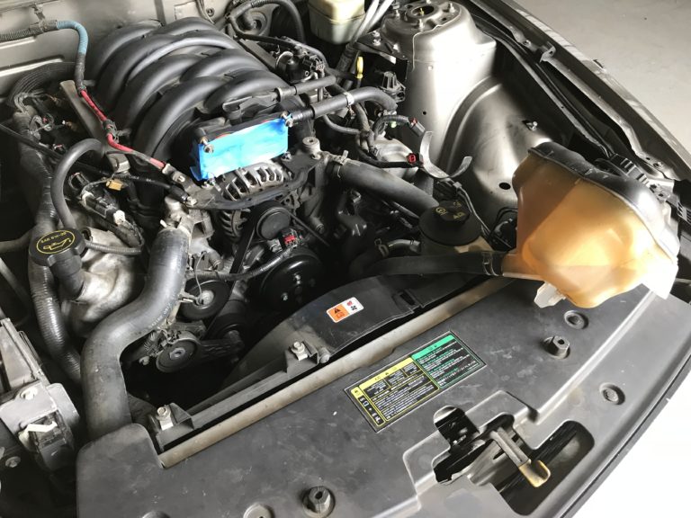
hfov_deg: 63.4
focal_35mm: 28
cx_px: 346
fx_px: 559
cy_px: 259
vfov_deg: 49.7
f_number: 1.8
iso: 25
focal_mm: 3.99
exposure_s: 1/40
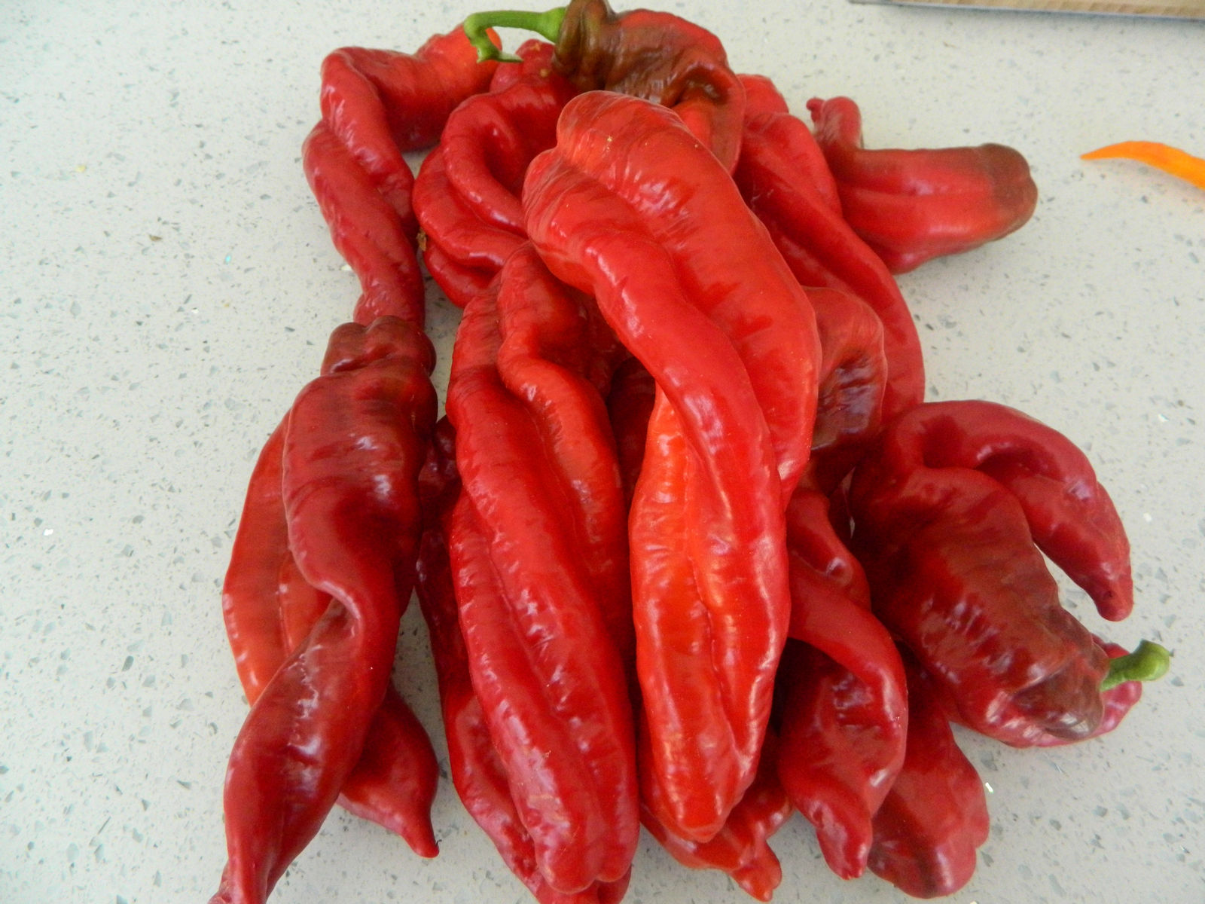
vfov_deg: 54.9
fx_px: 870
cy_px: 452
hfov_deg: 69.4
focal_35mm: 25
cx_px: 602
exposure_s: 1/320
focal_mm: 4.5
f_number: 3.1
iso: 400
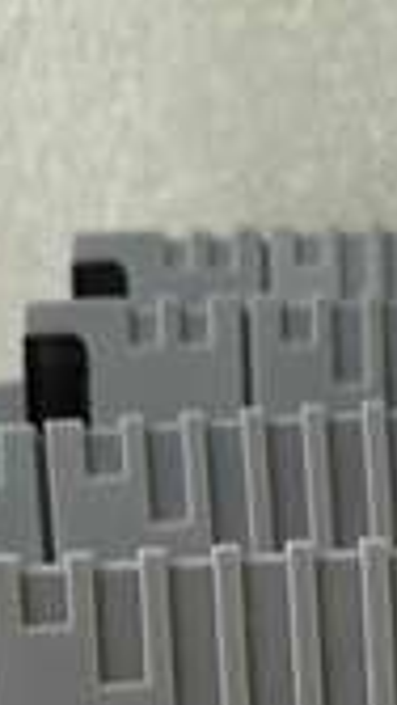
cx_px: 553
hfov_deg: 11.1
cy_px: 1228
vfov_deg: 17.0
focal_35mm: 106
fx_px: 1983
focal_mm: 3.95
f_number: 1.8
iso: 100
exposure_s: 1/60
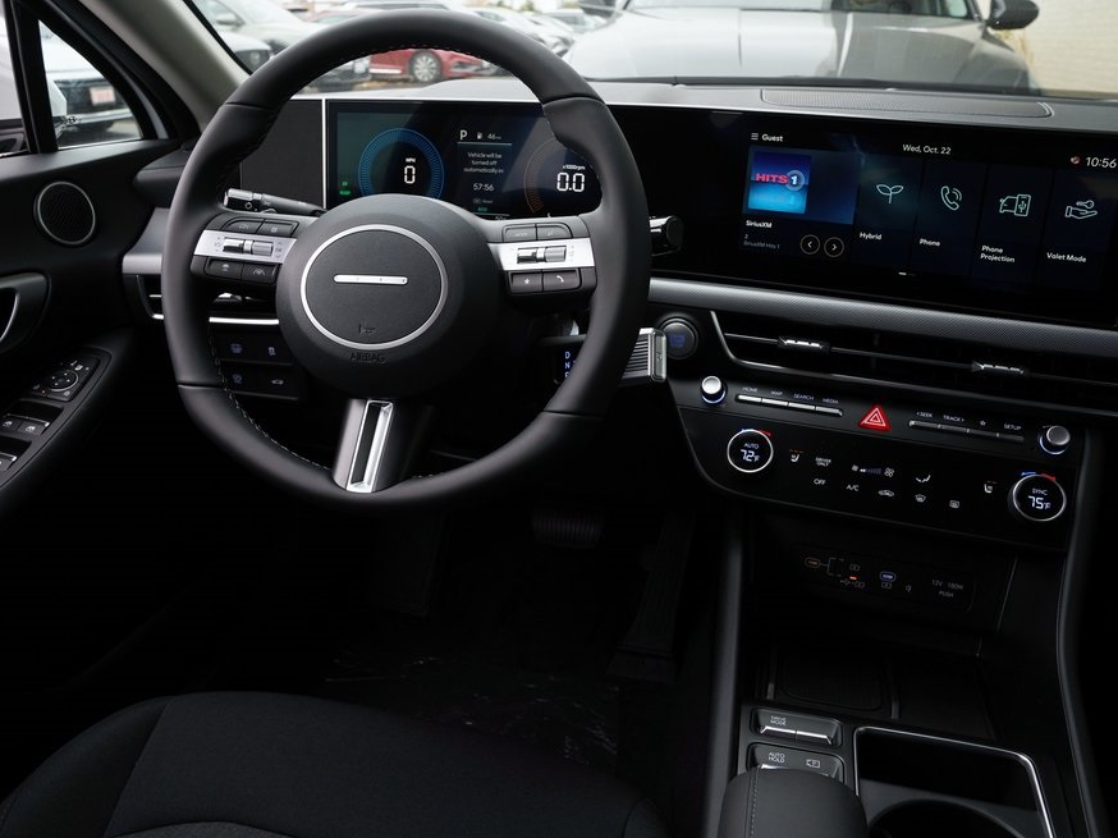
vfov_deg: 51.3
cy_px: 413
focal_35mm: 27
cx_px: 544
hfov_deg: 65.3
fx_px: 872
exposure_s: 1/30
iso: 250
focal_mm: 24
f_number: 8
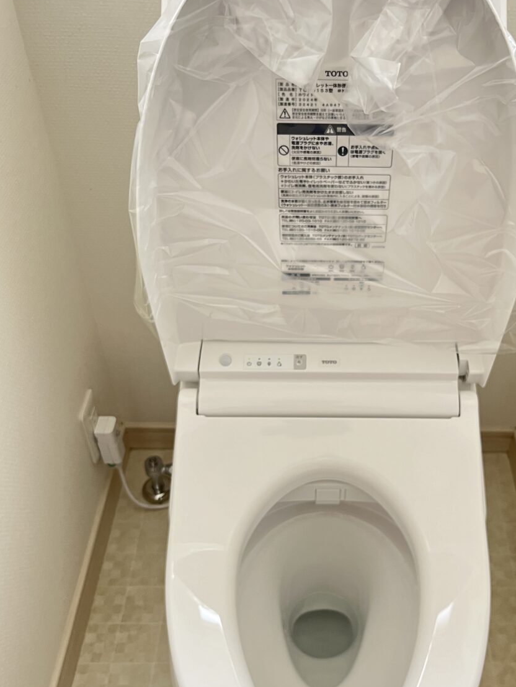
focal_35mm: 36
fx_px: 715
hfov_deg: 39.4
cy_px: 367
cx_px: 327
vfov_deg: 51.3
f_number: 1.6
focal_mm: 5.1
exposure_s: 1/60
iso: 200
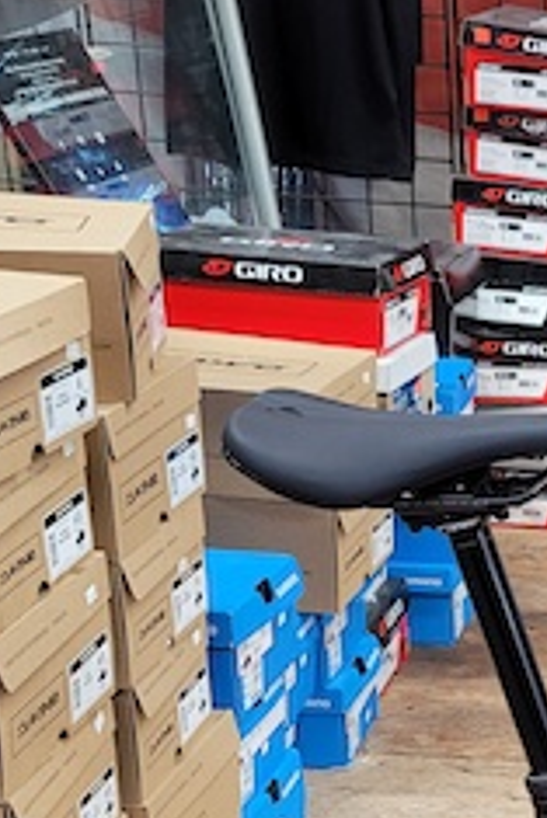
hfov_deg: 13.7
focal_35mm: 92
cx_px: 895
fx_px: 2094
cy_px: 815
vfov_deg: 21.4
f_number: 1.8
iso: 200
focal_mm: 5.4
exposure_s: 1/39
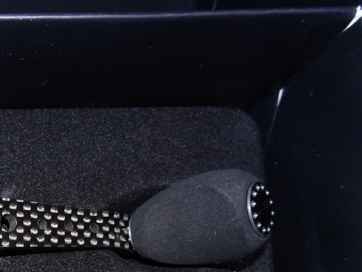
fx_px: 627
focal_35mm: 60
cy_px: 323
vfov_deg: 22.6
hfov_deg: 28.1
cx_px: -73
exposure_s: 1/8
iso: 125
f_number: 3.5
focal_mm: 4.1
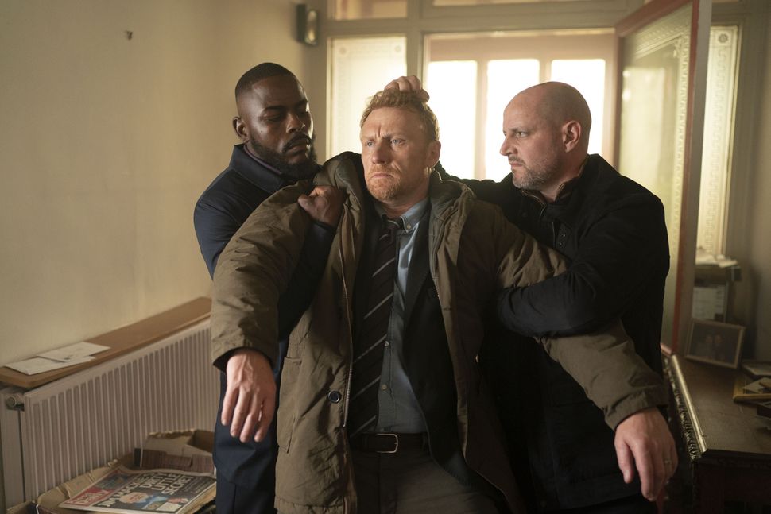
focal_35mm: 35
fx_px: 750
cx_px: 386
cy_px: 257
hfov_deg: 54.4
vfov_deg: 37.9
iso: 3200
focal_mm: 35
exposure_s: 1/250
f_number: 2
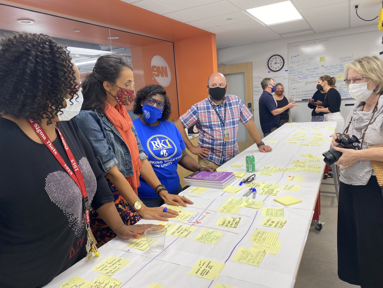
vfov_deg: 53.1
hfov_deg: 67.3
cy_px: 144
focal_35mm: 26
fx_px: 288
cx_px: 192
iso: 80
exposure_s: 1/120
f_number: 1.8
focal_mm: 4.25
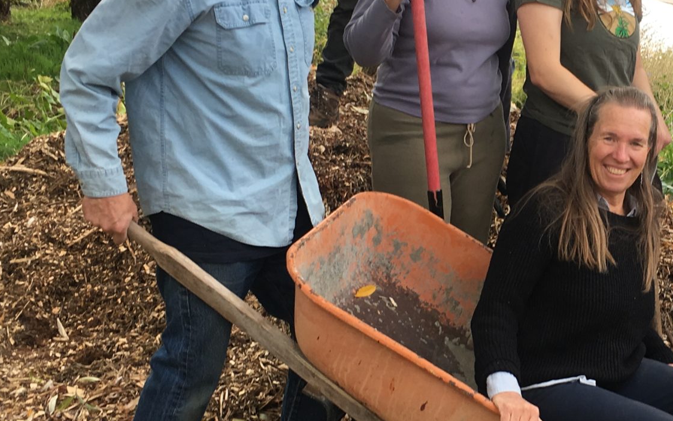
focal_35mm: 70
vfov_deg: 18.6
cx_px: 566
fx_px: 1284
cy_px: 253
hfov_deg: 28.5
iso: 25
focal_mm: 4.15
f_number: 2.2
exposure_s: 1/150
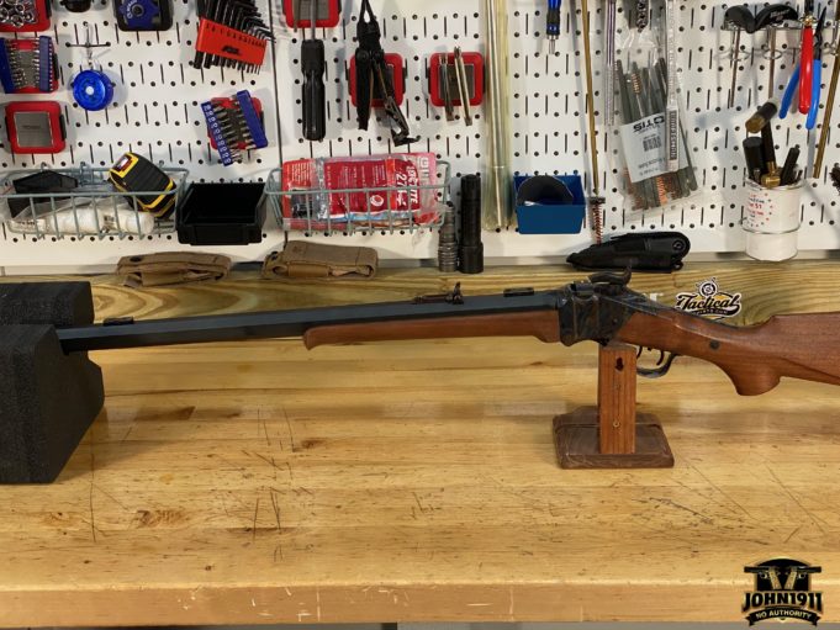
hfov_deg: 36.8
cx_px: 420
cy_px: 315
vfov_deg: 28.0
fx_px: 1262
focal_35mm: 52
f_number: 2
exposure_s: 1/120
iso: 80
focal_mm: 6
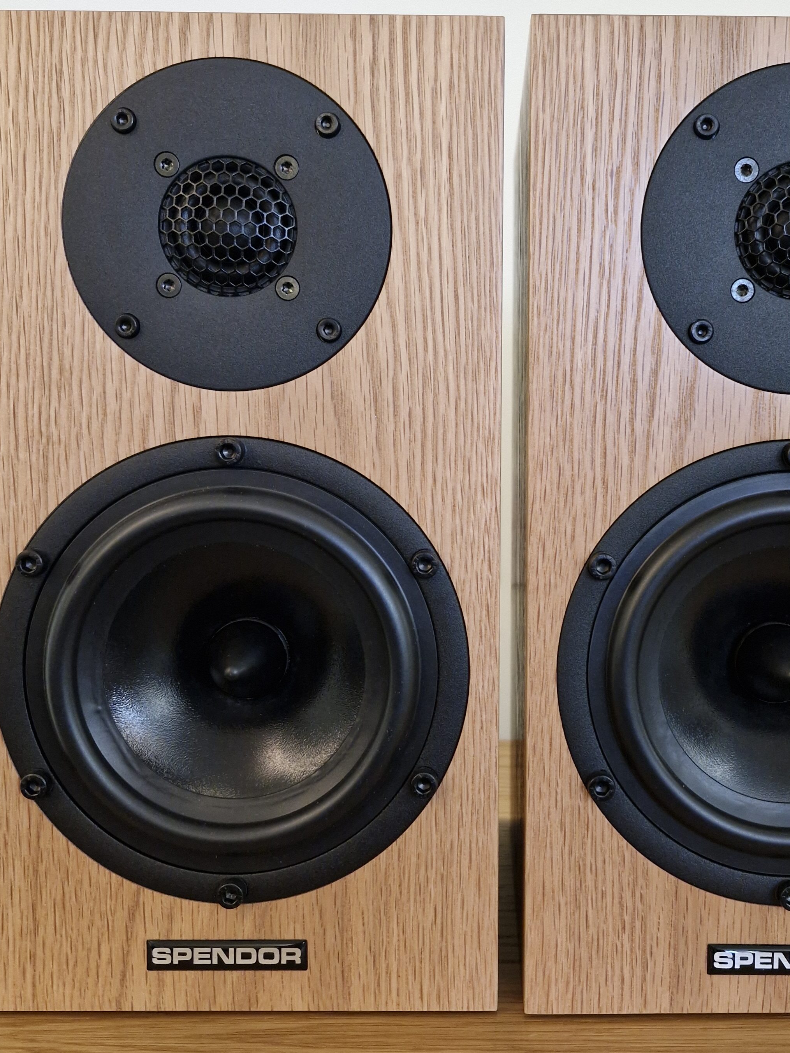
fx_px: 1035
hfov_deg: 41.4
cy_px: 495
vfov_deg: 53.9
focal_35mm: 34
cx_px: 512
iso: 100
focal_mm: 5.54
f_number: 1.8
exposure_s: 1/100
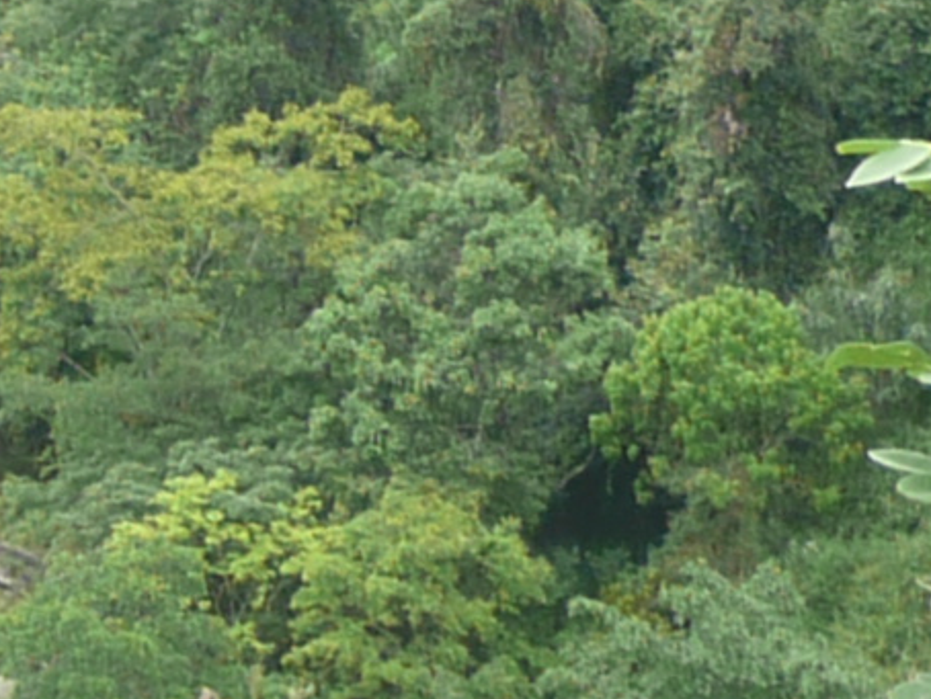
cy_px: -111
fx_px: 6916
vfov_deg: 5.8
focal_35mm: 257
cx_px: -560
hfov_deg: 7.5
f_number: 3.8
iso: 100
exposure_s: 1/125
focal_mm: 6.2
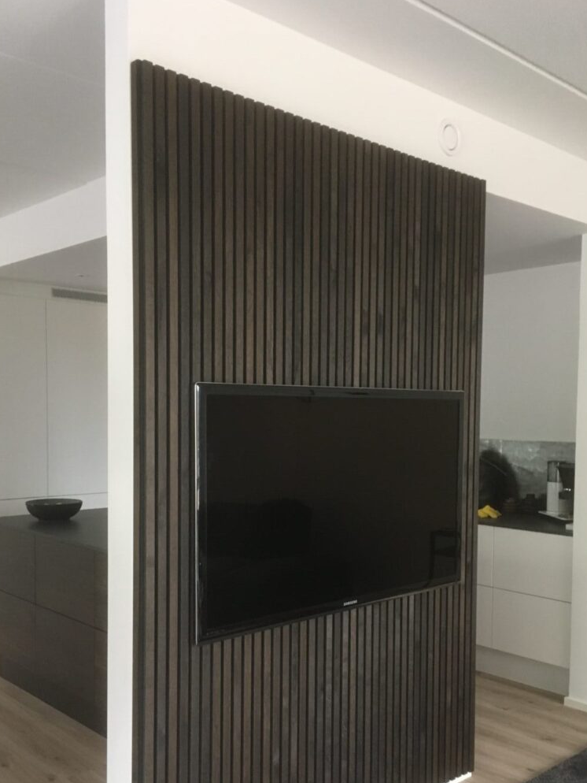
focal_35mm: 35
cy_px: 456
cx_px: 297
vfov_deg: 52.4
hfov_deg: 40.7
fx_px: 791
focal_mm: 4.15
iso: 200
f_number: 2.2
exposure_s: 1/33
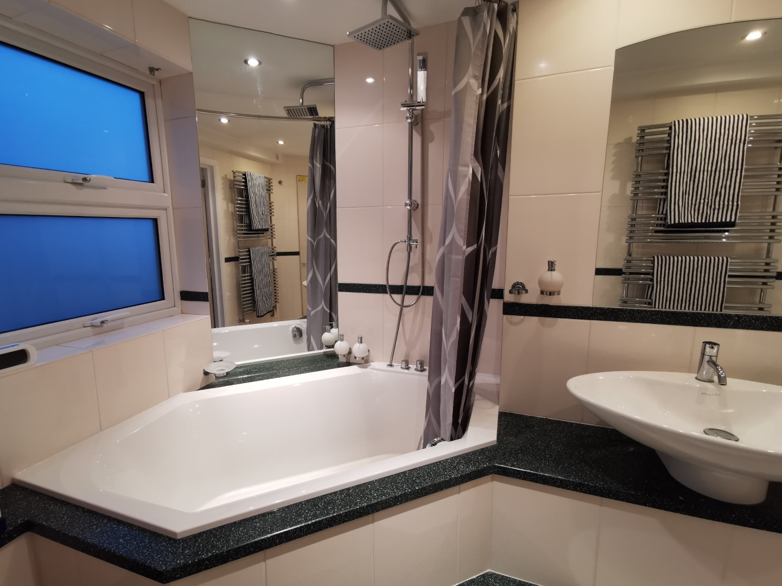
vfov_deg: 78.1
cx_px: 391
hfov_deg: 94.5
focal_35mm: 16
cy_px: 293
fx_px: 361
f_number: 2.2
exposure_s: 1/33.3
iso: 125
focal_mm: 2.35
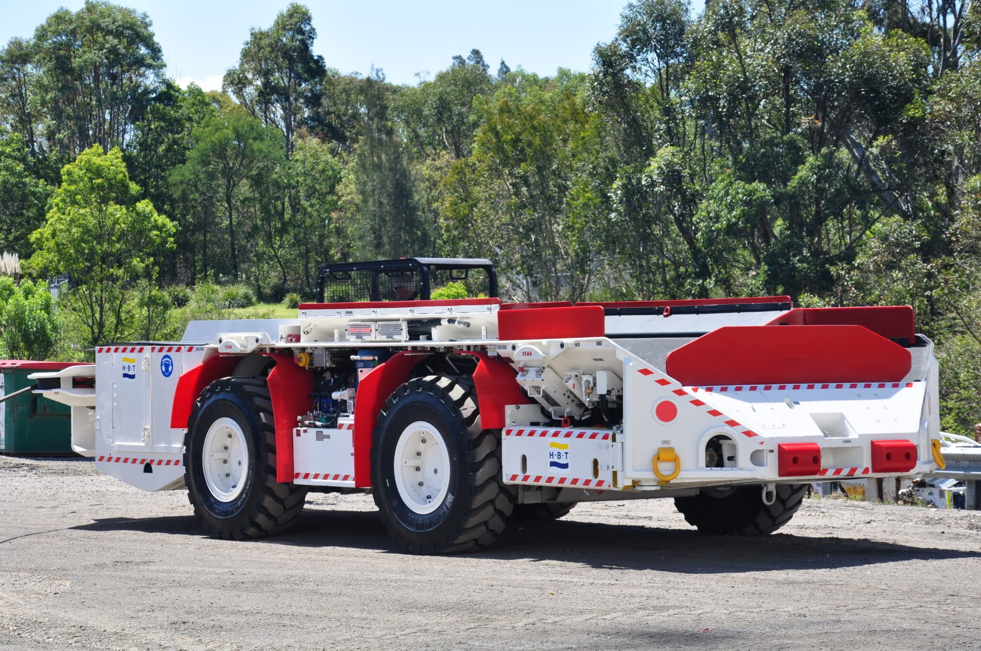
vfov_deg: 13.0
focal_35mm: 105
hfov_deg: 19.5
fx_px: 2858
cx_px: 490
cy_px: 326
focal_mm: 70
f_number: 10
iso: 250
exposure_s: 1/250
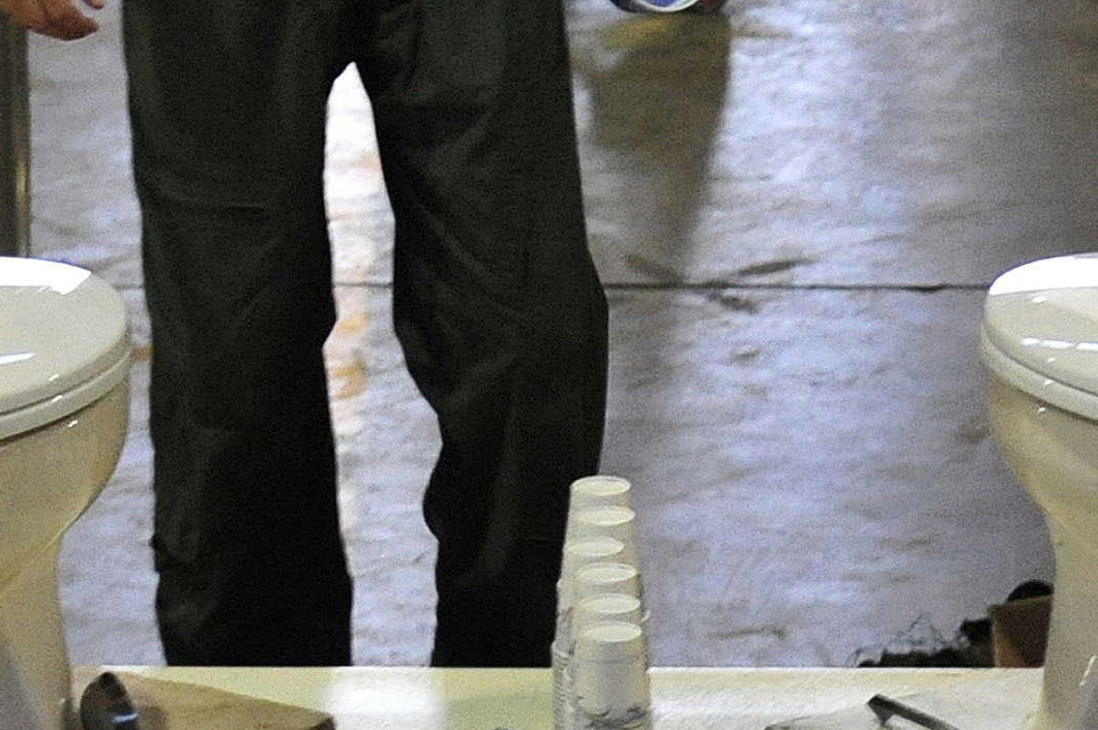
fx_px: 10516
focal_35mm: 345
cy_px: -466
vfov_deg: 4.0
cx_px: 494
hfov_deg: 6.0
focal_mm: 86
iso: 3200
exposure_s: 1/100
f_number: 2.8
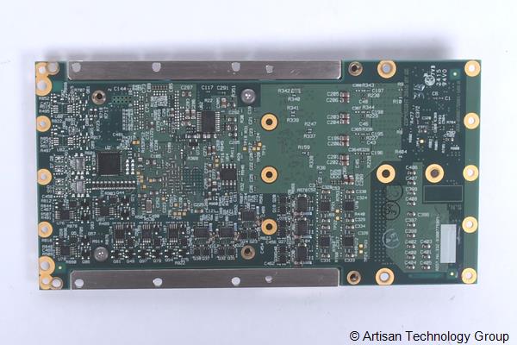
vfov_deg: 42.3
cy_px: 172
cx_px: 258
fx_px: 445
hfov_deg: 60.3
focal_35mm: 31
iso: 200
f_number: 16
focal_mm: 21
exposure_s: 1/200
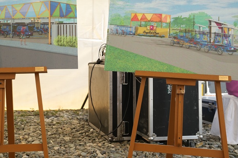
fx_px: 403
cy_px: 52
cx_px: 101
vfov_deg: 22.2
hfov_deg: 32.8
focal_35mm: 61
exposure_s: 1/250
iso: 320
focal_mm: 35
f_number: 4.5
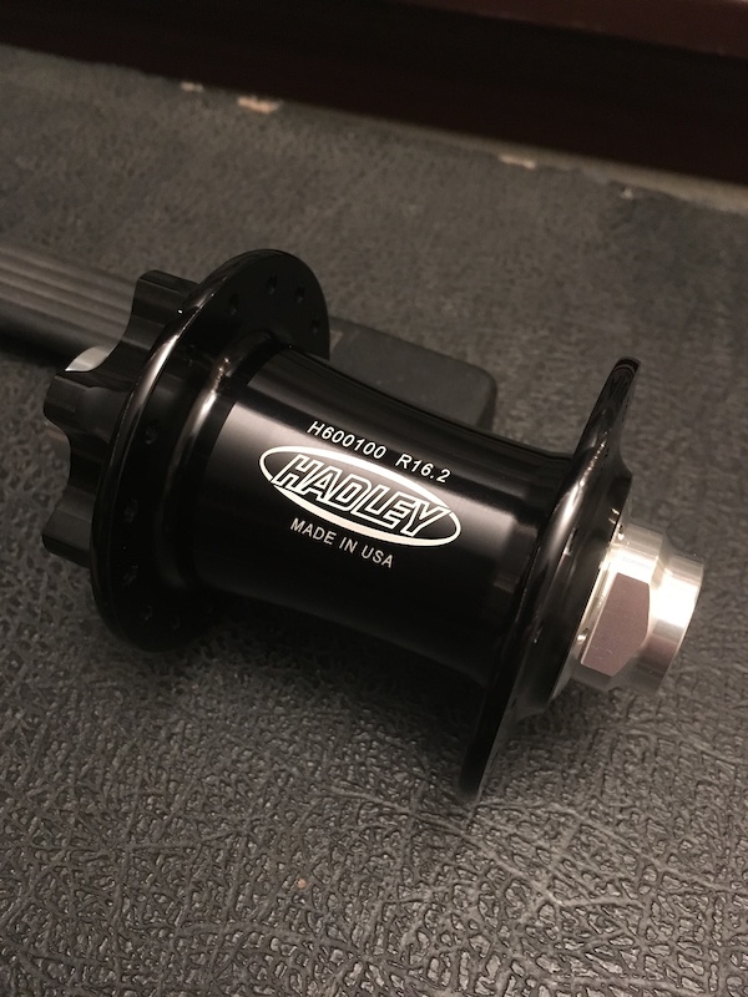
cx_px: 374
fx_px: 836
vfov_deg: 61.7
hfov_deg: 48.2
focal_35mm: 29
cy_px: 498
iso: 500
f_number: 2.2
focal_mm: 4.15
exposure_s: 1/15
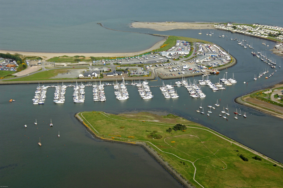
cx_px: 142
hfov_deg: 29.9
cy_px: 94
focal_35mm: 68
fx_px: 530
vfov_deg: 20.1
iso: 400
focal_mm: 45
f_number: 6.7
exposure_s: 1/1000
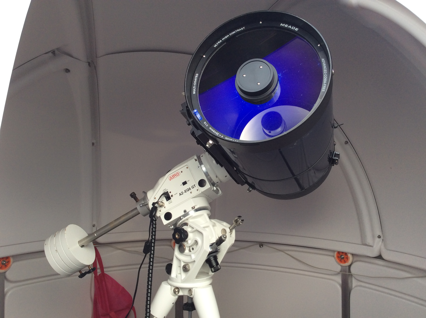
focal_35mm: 32
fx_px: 393
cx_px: 213
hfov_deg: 56.9
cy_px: 159
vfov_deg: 44.1
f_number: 2.4
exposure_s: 1/100
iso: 40
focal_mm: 3.3
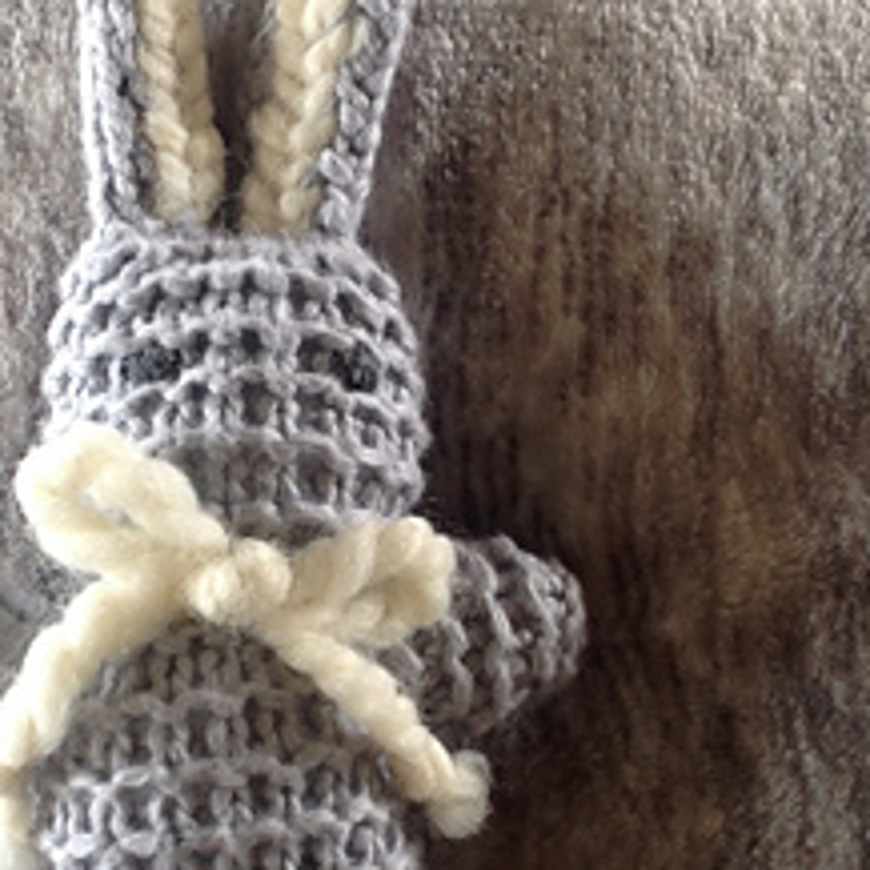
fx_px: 2019
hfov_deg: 24.1
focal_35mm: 71
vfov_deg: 24.2
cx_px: 257
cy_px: 583
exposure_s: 1/15
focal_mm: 4.28
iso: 64
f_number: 2.4
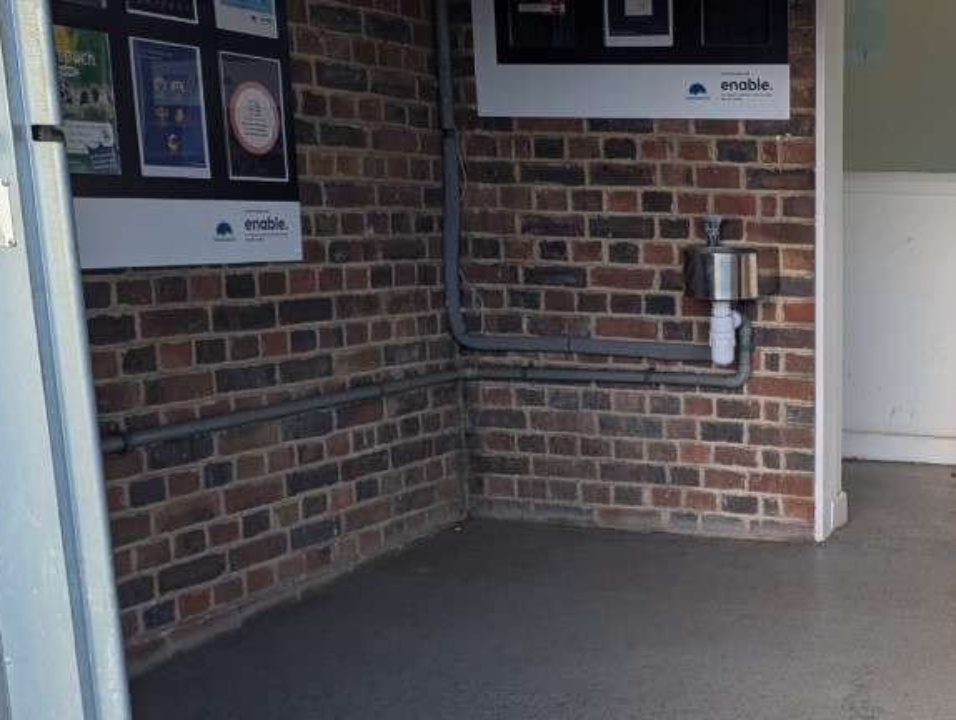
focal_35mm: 50
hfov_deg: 35.3
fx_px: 1383
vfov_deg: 28.7
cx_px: 904
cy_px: 537
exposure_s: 1/111
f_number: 1.85
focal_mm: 6.81
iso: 39
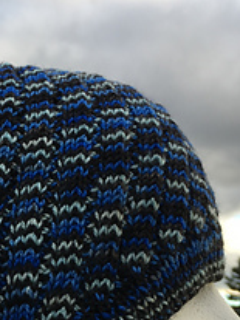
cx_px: 4
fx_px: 648
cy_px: 312
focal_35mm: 70
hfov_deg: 20.4
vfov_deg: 26.5
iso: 25
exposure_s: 1/236
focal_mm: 4.15
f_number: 2.2
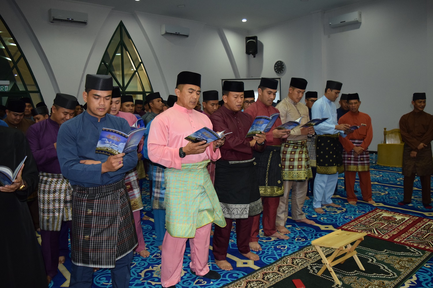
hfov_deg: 67.4
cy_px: 144
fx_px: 325
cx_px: 216
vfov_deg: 47.9
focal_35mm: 27
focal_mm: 18
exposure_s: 1/60
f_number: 3.5
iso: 1800
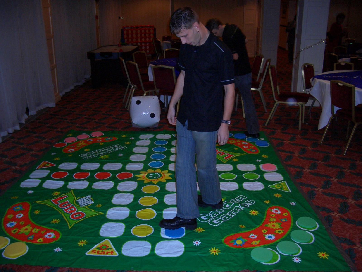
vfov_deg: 40.7
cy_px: 136
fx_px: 366
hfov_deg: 52.6
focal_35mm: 35
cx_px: 181
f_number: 2.6
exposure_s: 1/60
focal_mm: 5.8
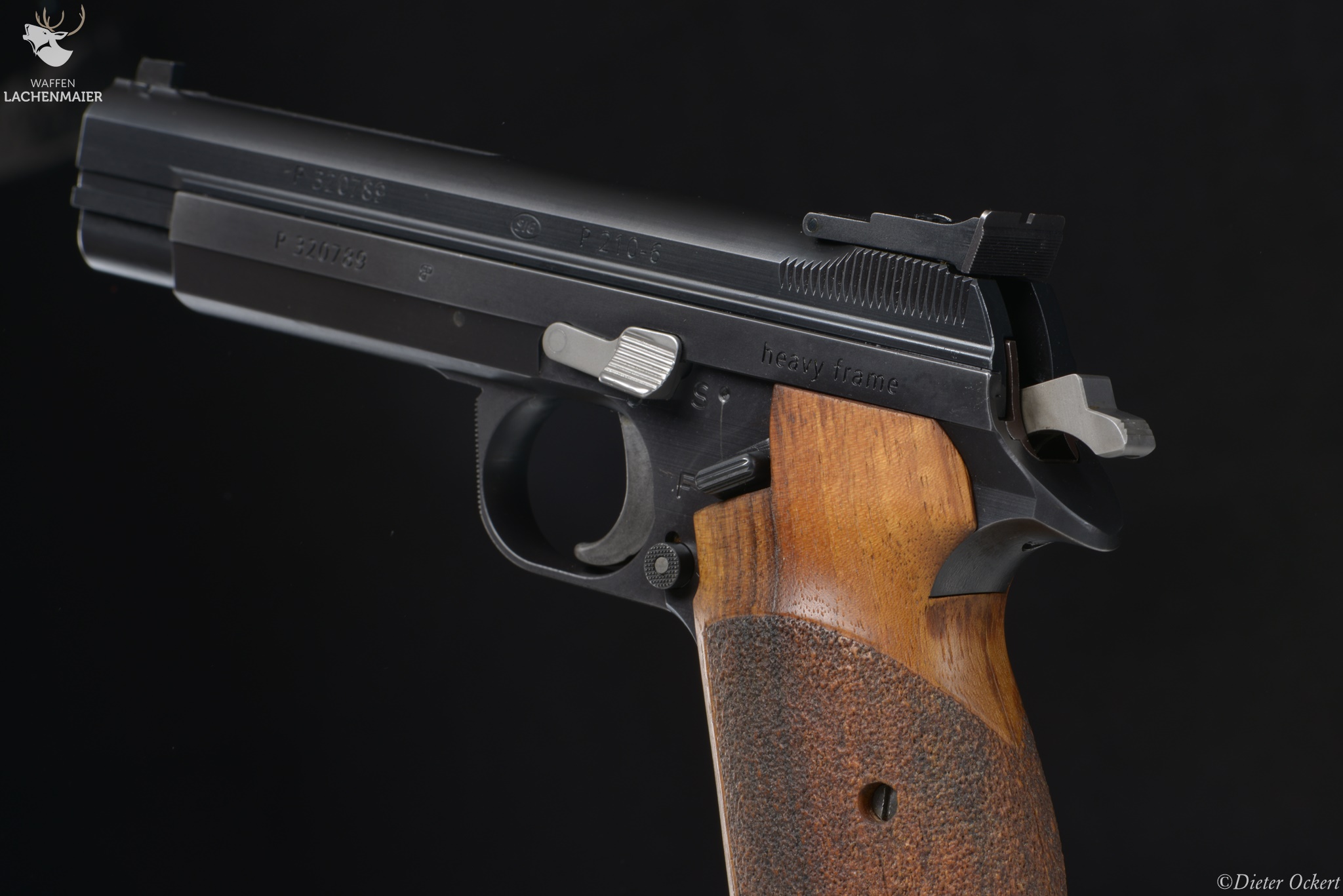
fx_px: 3918
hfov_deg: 19.4
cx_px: 672
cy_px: 448
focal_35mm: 105
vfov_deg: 13.1
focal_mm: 105
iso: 100
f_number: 22
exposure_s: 1/60
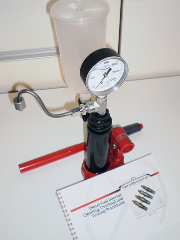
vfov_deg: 44.8
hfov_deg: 34.4
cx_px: 90
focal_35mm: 42
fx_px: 291
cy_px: 120
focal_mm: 7.4
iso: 125
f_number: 3.5
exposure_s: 1/30
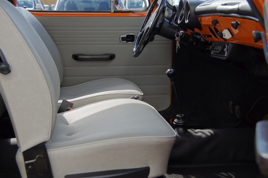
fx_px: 390
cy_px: 89
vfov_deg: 25.7
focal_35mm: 52
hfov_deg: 37.9
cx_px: 134
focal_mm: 35
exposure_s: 1/100
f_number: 5.6
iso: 100
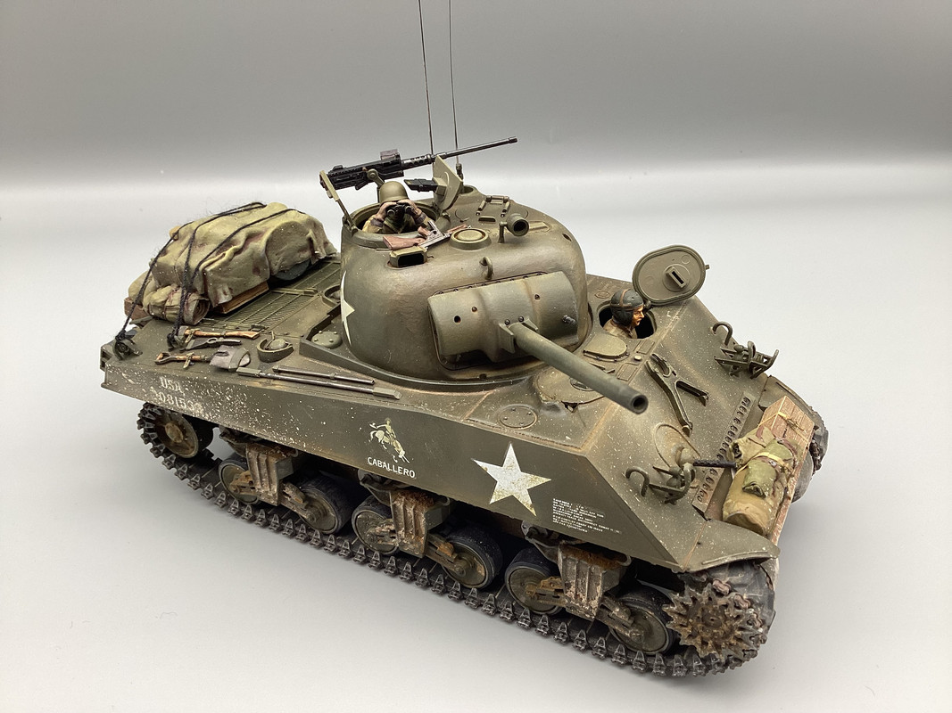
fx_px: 852
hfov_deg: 58.4
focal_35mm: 31
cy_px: 356
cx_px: 476
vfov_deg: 45.4
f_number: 2.4
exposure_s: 1/100
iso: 64
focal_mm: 3.3
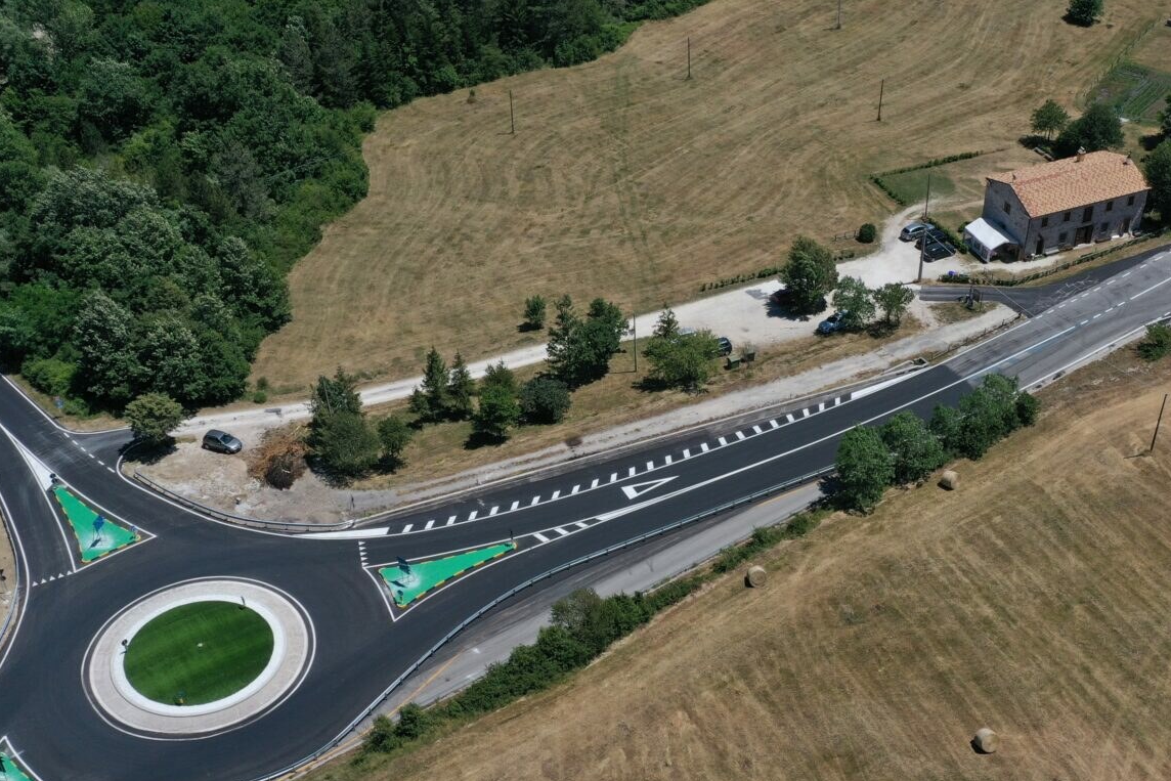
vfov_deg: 28.6
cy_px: 441
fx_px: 1529
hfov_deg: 41.7
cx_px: 698
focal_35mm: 47
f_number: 6.3
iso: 100
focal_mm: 10.26
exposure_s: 1/640
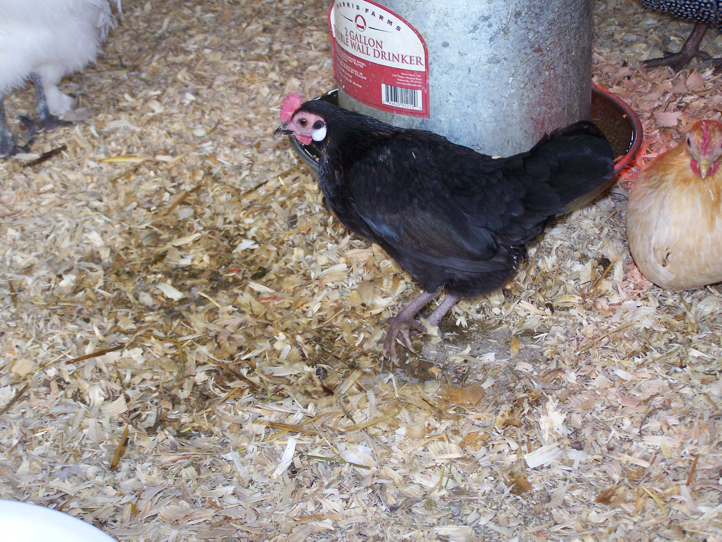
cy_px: 271
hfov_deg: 26.0
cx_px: 361
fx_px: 1564
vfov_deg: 19.6
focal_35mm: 75
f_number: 3.2
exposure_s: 1/80
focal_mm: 12.4
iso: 80
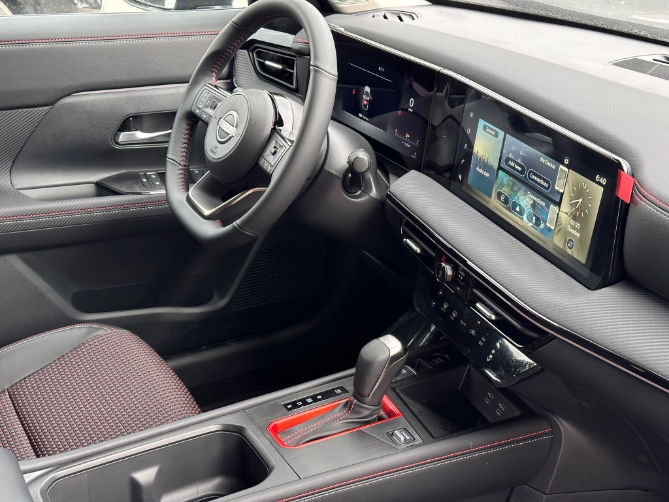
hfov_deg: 39.7
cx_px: 334
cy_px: 251
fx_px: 928
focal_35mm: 48
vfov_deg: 30.3
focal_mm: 6.86
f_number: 1.78
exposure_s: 1/82
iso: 80
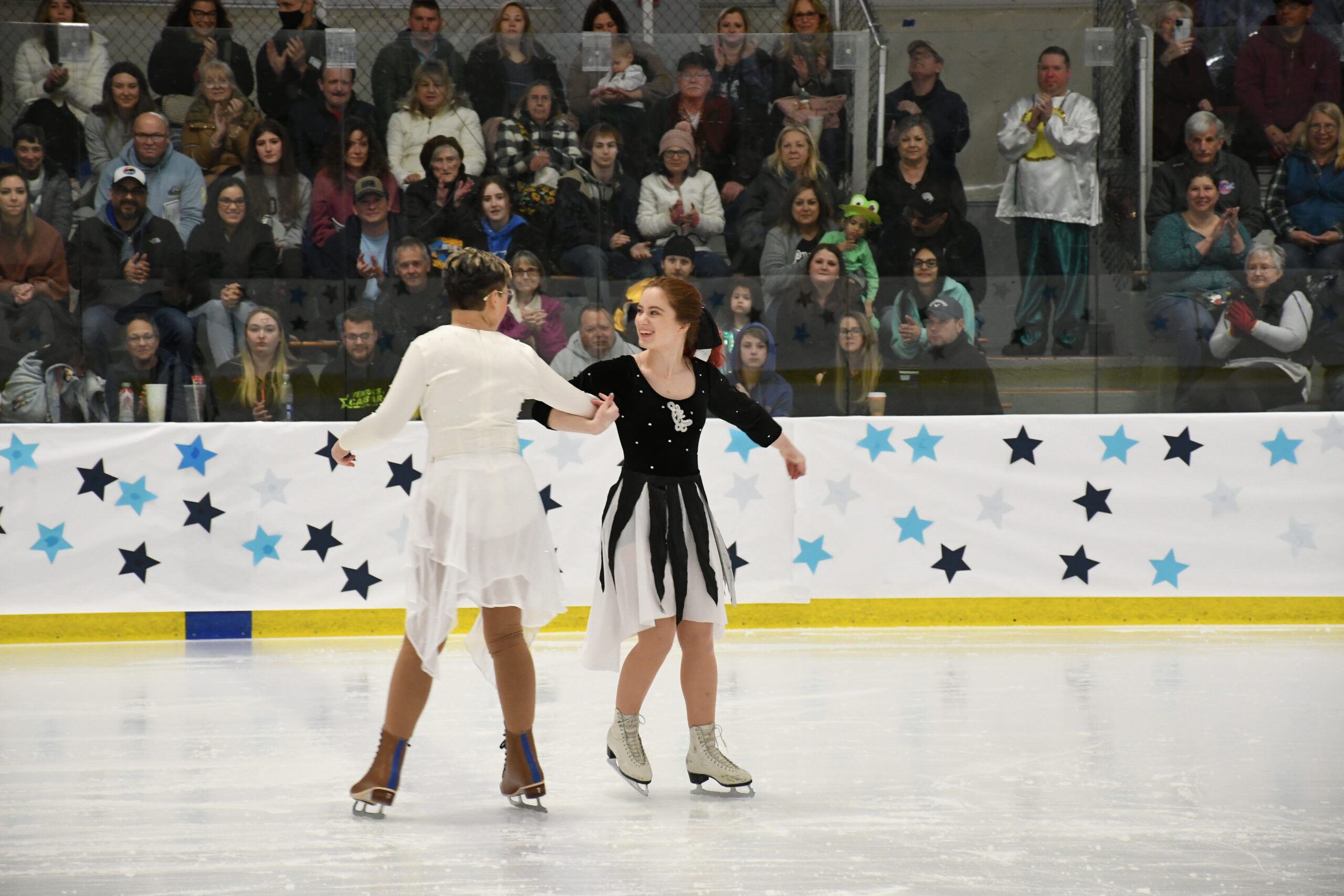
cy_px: 448
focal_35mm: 150
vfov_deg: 9.1
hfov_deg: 13.7
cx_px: 672
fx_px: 5600
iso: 2500
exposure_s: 1/160
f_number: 6.3
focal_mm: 100
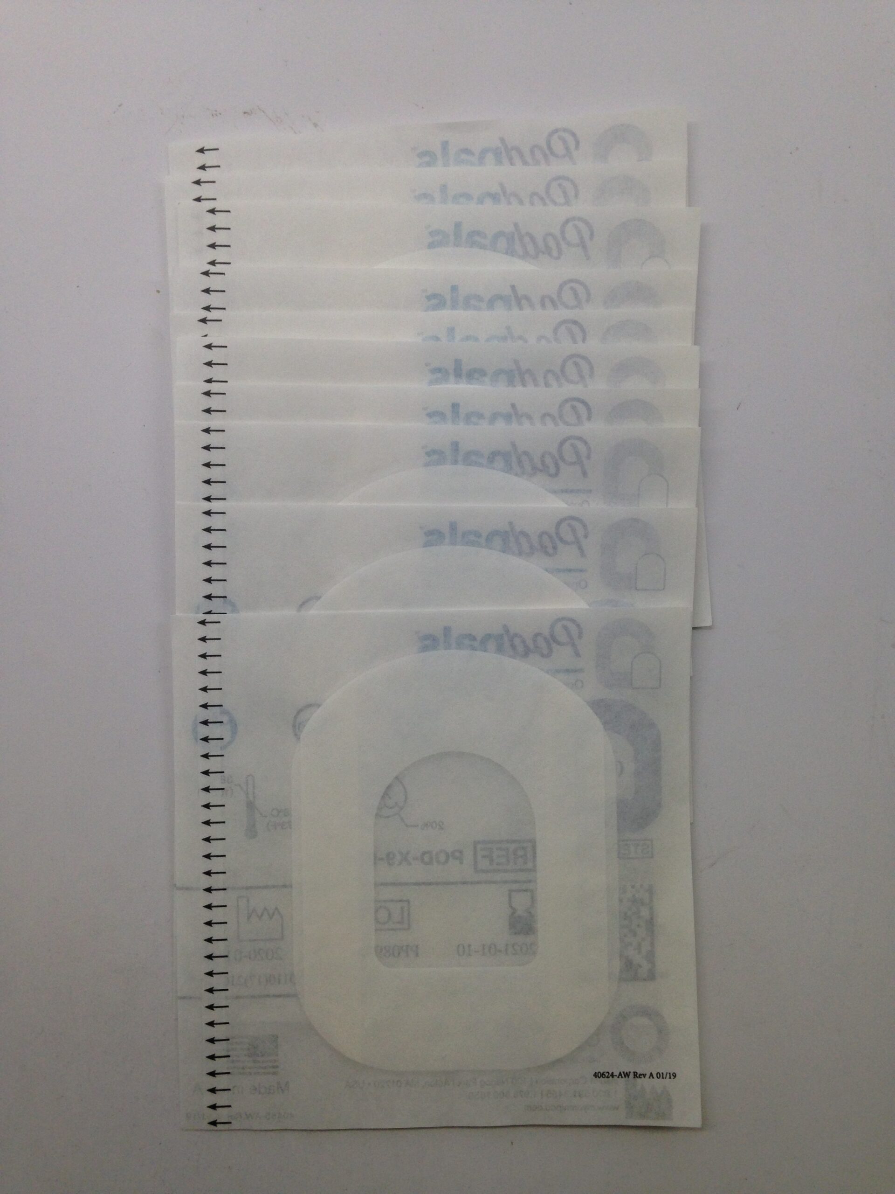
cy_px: 597
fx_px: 1138
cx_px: 448
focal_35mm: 33
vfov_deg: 55.4
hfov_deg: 42.9
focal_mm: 4.12
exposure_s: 1/120
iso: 80
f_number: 2.4
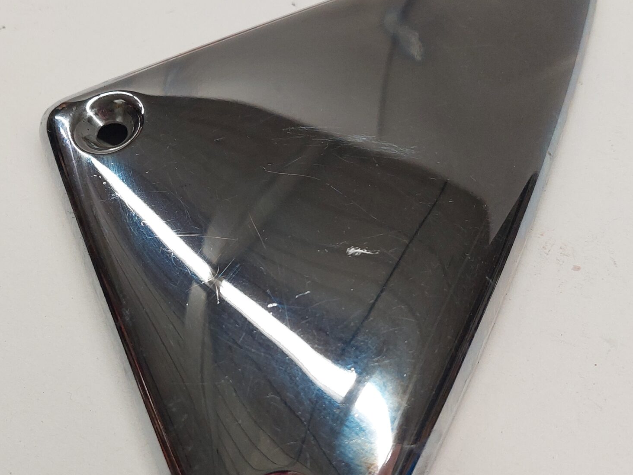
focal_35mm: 42
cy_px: 274
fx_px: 768
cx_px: 242
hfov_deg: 44.5
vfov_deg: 34.3
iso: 200
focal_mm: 5.23
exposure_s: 1/120
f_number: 1.8
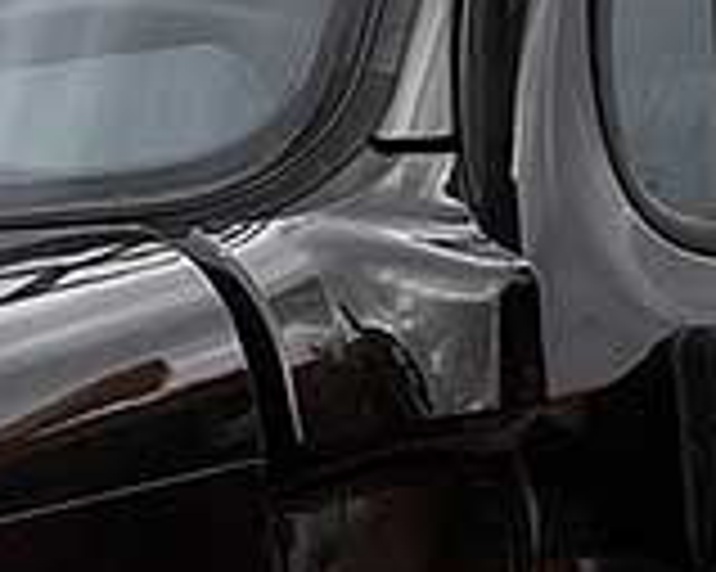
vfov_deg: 7.4
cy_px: 486
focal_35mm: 208
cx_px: -1229
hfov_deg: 8.2
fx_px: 4405
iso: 125
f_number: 4
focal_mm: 35
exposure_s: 1/800
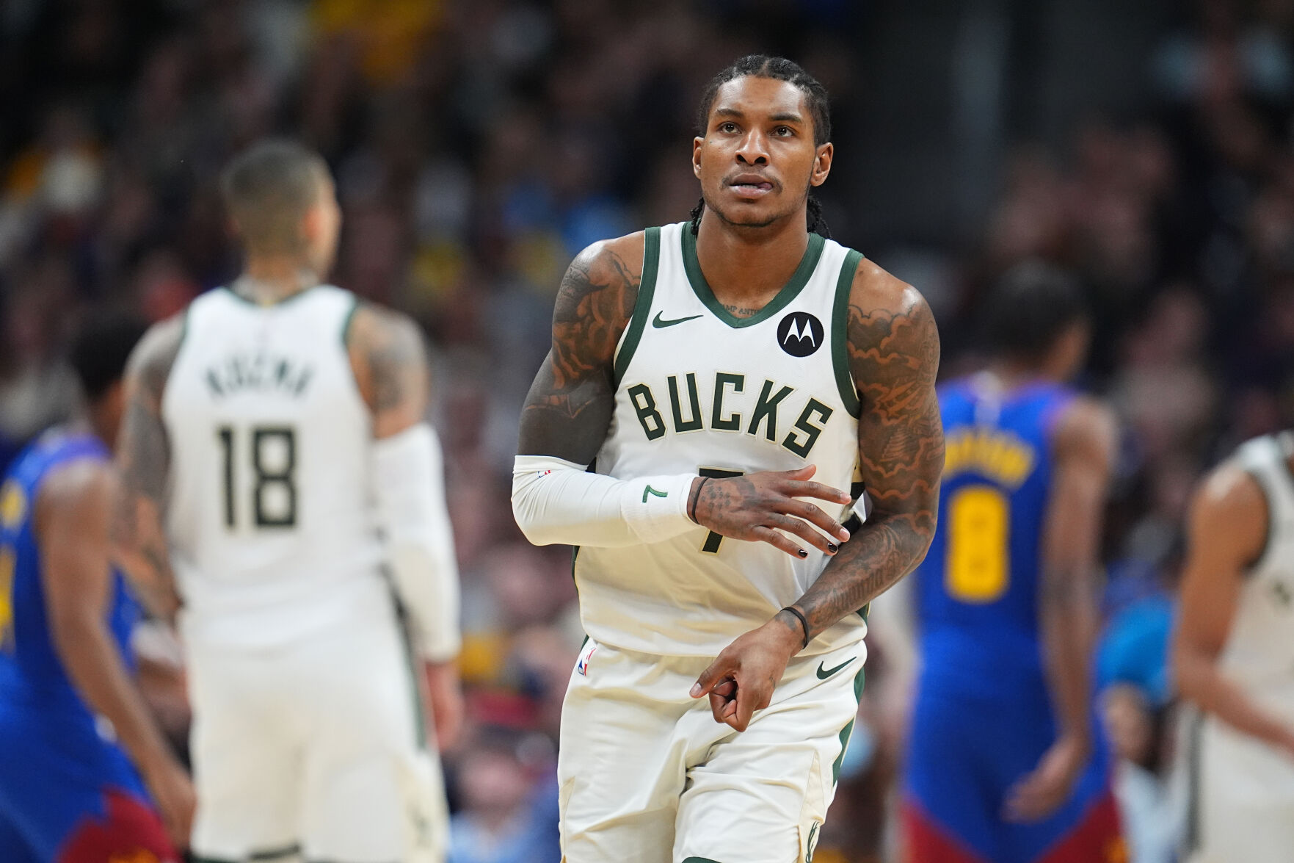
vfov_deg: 3.4
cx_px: 647
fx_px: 14375
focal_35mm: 400
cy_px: 432
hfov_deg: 5.2
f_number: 3.2
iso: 5000
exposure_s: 1/1600
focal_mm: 400
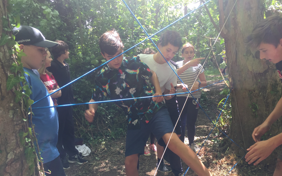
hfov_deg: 61.2
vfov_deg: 40.5
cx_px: 141
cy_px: 101
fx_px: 238
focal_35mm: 31
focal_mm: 4.15
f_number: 2.2
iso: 32
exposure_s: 1/120
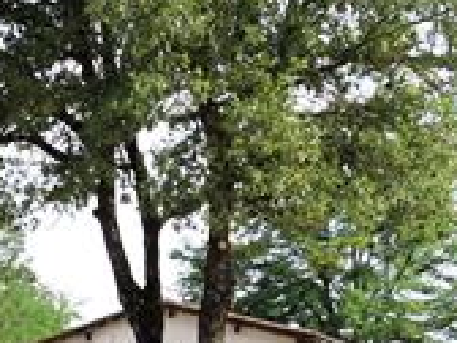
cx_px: 16
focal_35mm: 171
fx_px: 2258
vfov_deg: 8.6
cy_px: 449
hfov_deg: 11.5
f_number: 4
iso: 100
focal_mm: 8.1
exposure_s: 1/320
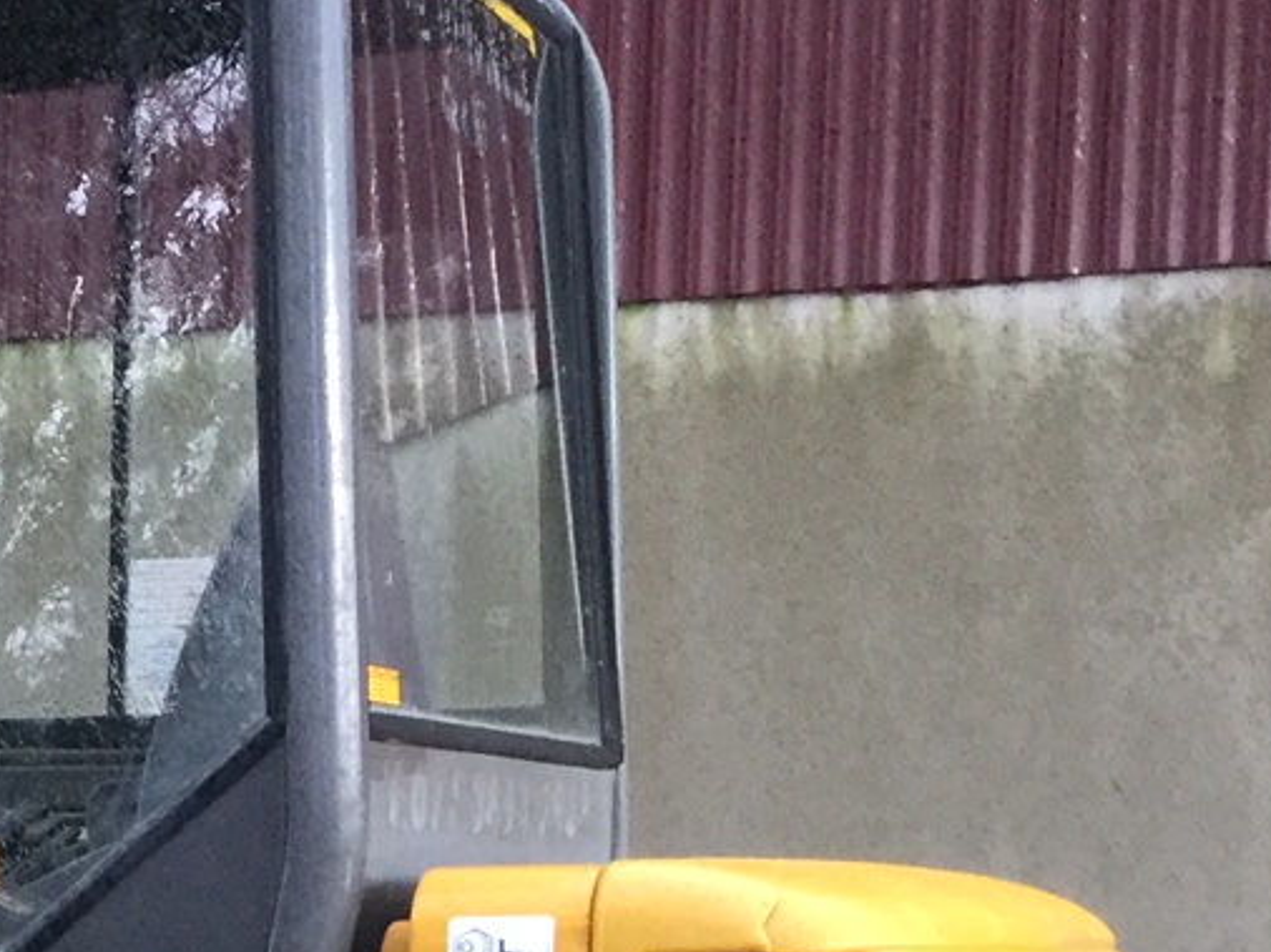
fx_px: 3670
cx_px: -379
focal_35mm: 100
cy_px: 1113
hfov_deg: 18.3
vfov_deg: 14.4
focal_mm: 3.3
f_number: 2.4
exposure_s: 1/33
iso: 64
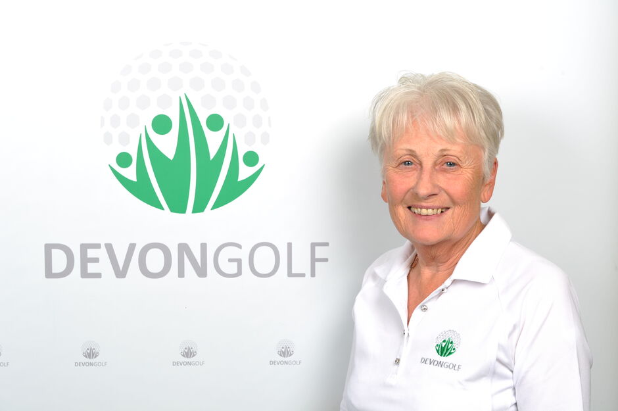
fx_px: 1201
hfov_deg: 28.9
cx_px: 309
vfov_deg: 19.4
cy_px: 206
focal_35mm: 70
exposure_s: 1/125
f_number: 8
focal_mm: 70
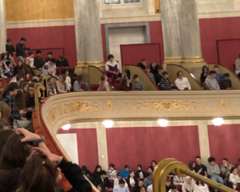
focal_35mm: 72
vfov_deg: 20.8
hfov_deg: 25.6
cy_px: 16
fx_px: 511
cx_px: 21
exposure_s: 1/17
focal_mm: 3.99
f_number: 1.8
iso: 100
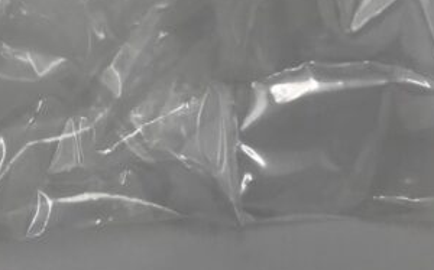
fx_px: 1170
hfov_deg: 19.9
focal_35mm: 99
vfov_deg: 12.5
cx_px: -72
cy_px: -139
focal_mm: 3.99
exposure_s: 1/159
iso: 20
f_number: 1.8
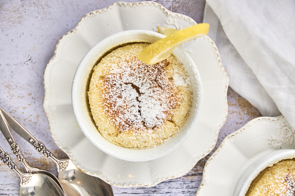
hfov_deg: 19.5
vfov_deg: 13.0
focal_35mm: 105
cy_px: 98
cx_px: 148
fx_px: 860
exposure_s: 1/100
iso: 100
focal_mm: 70
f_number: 8
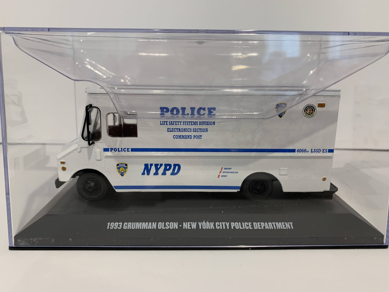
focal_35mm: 26
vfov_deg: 53.1
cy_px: 146
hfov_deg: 67.3
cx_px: 194
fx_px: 292
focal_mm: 4.25
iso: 80
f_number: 1.8
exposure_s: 1/60
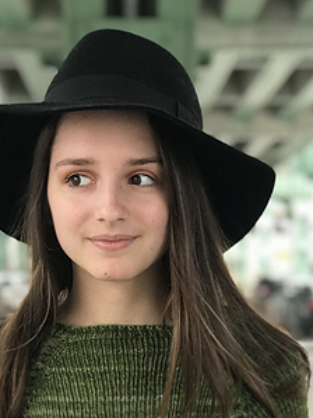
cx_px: 96
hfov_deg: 12.1
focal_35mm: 122
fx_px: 1472
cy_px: 403
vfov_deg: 15.9
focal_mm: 6.6
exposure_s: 1/60
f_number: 2.8
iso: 32
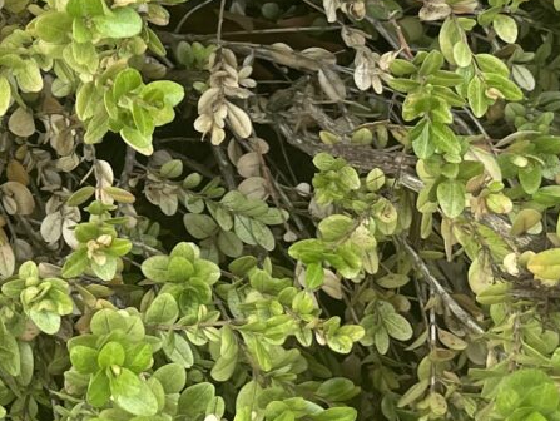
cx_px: -148
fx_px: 1927
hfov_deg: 15.8
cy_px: -217
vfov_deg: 11.9
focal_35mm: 119
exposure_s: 1/267
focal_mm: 4.2
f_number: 1.6
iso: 32
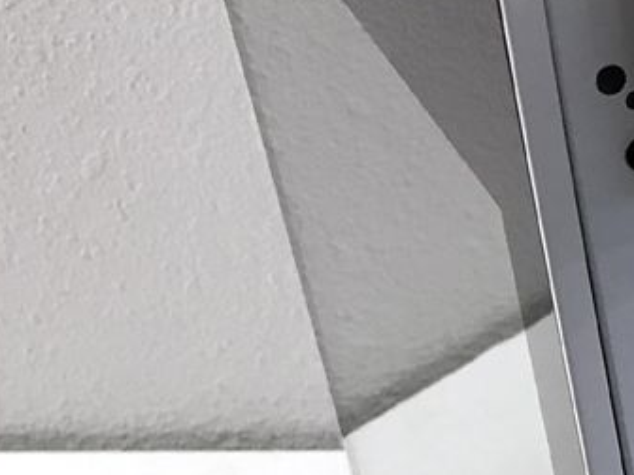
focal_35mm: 100
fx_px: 1832
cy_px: 564
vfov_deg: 14.3
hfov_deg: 17.4
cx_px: 987
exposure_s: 1/30
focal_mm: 3.99
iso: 32
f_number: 1.8
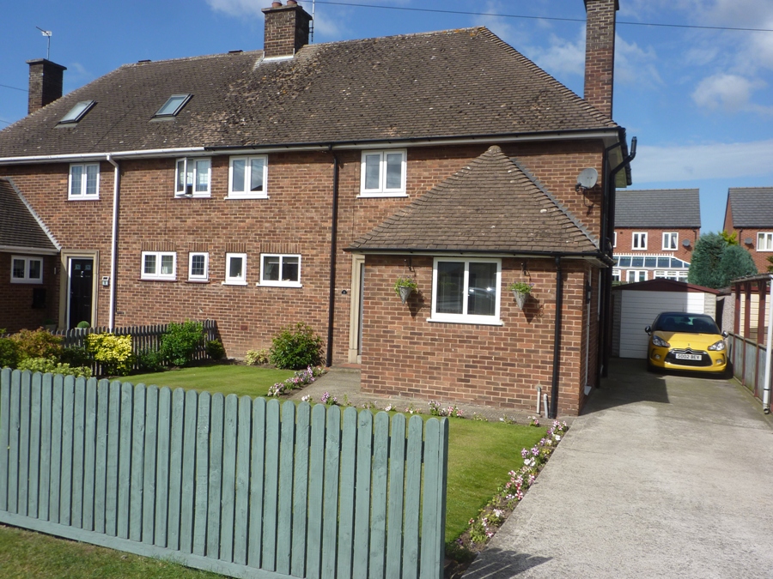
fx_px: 670
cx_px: 386
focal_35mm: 30
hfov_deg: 60.0
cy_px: 290
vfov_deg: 46.8
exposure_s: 1/640
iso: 80
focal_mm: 5
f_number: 5
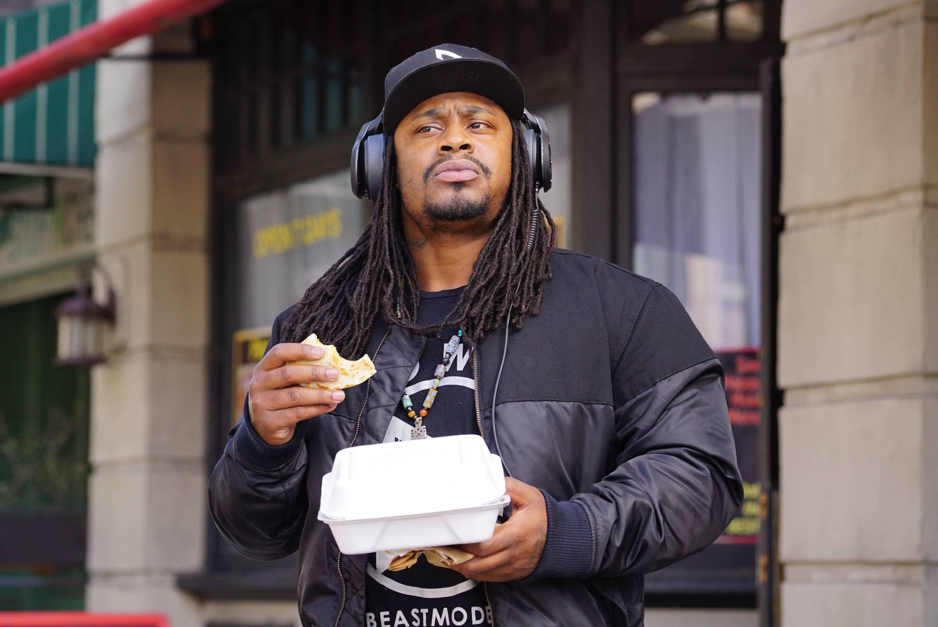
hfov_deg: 17.6
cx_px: 469
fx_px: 3024
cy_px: 314
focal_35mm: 116
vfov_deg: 11.8
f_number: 5
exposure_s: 1/640
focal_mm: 116
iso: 800
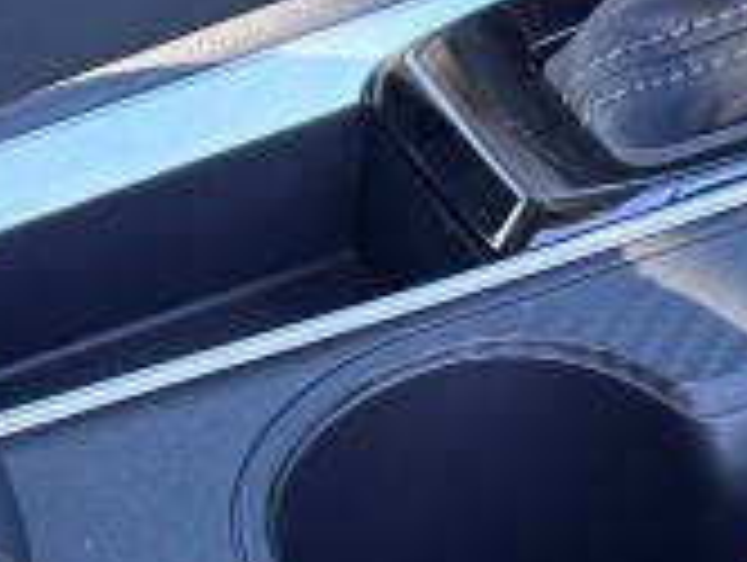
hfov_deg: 6.5
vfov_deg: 4.9
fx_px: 6397
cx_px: 1310
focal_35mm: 296
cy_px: -917
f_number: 1.78
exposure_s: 1/60
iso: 100
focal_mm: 6.86
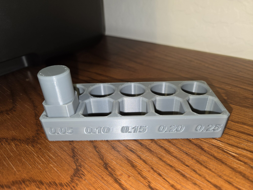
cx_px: 126
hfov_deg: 73.9
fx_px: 168
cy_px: 95
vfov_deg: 58.9
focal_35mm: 23
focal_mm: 5.4
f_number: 1.8
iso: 100
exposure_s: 1/43
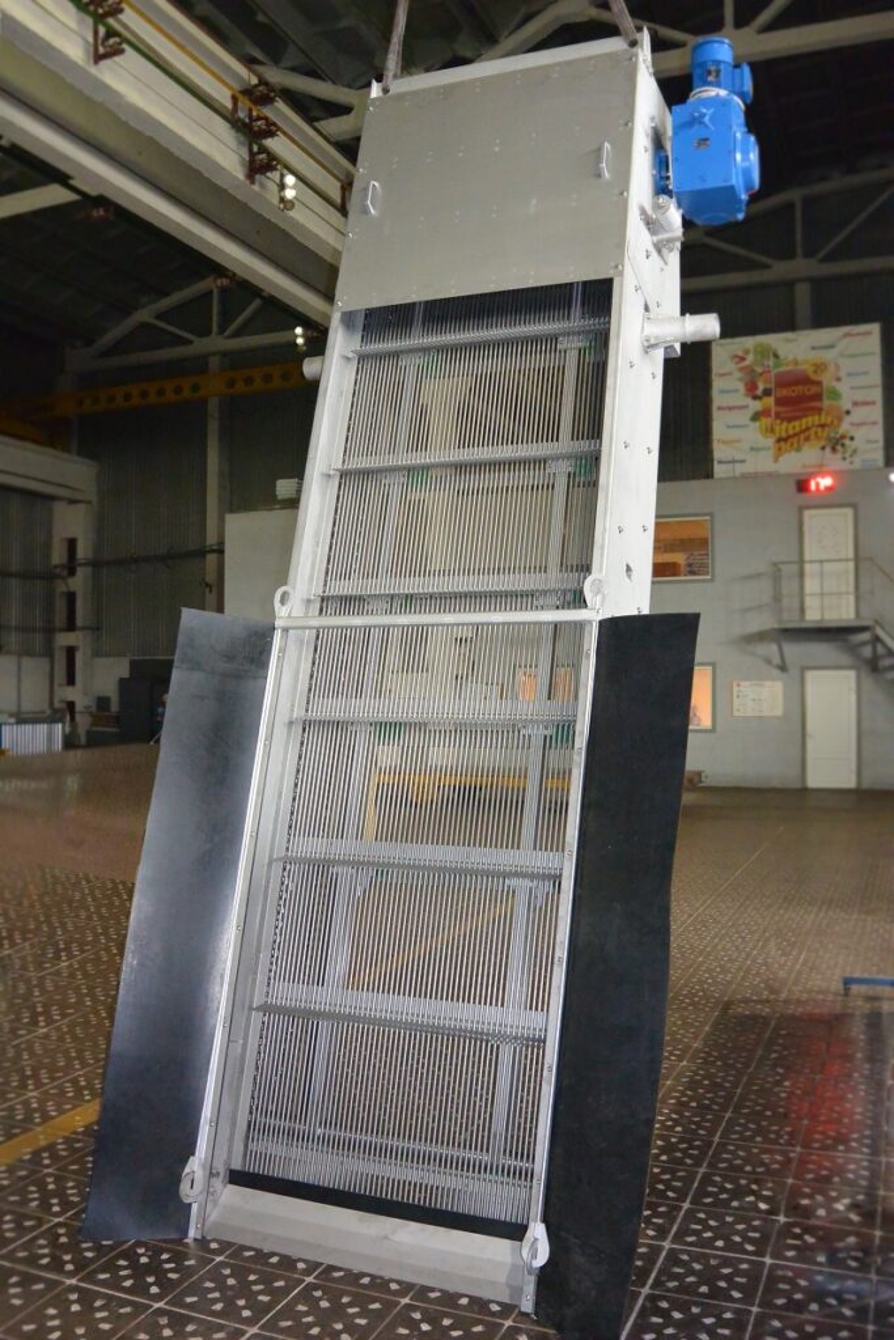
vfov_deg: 58.7
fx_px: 1192
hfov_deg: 41.1
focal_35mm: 32
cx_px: 447
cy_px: 670
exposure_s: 1/60
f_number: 3.8
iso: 1400
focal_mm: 12
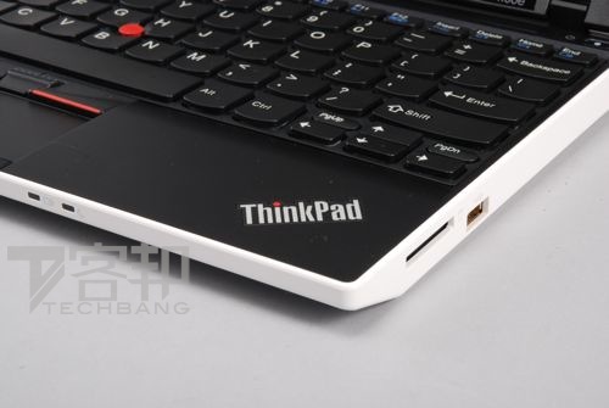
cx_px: 304
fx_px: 1779
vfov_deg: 13.1
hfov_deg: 19.4
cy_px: 204
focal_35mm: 105
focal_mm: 70
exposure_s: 1/125
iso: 200
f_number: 22
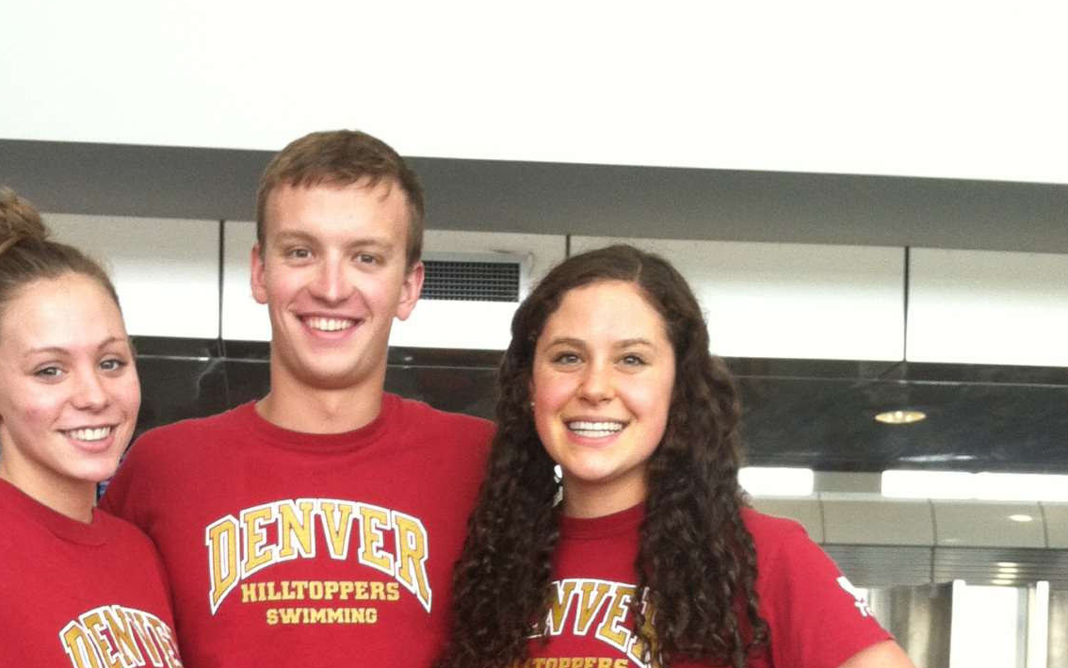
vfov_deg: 17.6
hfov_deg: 29.2
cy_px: 823
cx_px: 387
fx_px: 2038
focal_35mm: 70
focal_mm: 3.85
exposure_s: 1/40
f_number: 2.8
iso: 80
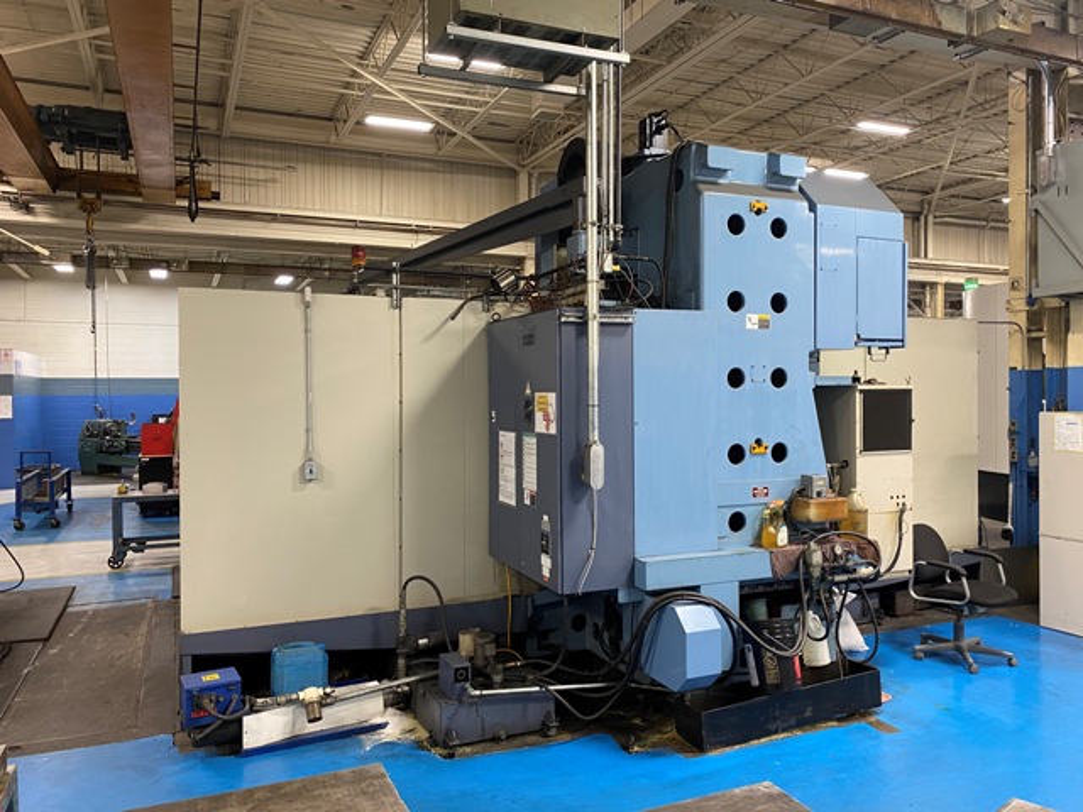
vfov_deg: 53.1
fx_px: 813
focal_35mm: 26
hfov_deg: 67.3
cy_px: 406
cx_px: 542
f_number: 1.8
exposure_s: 1/60
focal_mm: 4.25
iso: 160
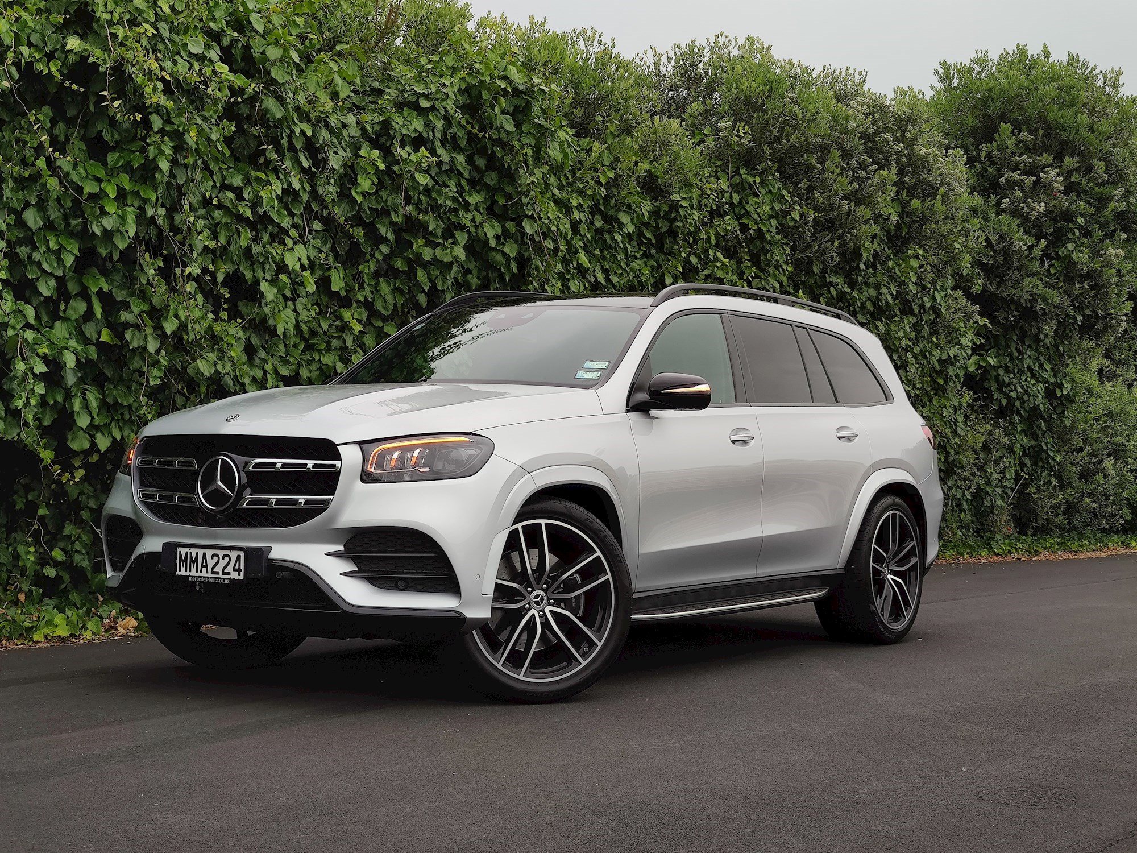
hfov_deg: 45.8
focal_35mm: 41
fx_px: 1347
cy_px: 426
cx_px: 568
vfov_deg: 35.1
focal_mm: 8.16
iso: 100
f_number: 2
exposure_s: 1/823
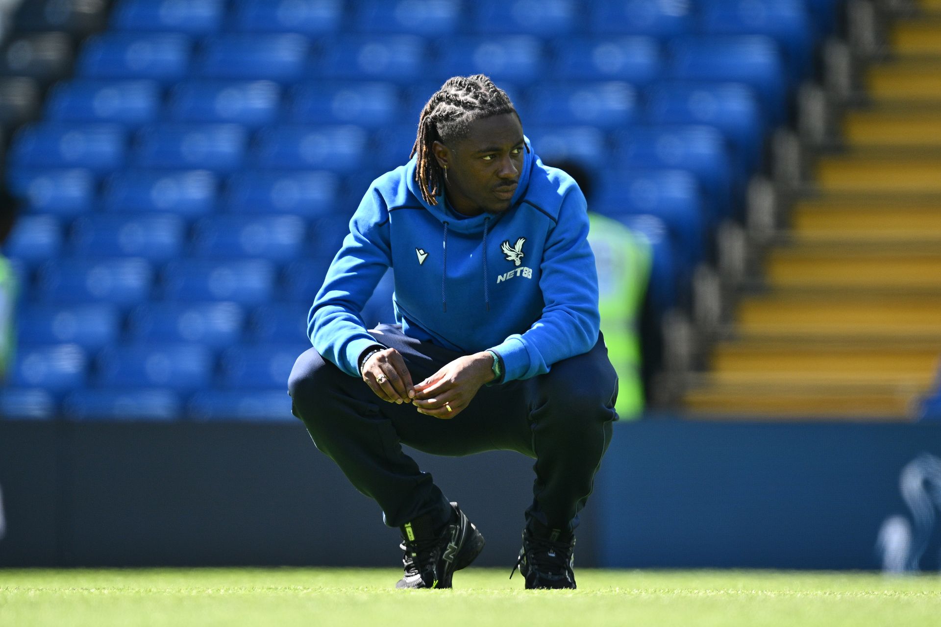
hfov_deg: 3.7
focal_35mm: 560
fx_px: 14637
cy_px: 314
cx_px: 470
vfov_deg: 2.5
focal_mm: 560
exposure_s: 1/800
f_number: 4
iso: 160
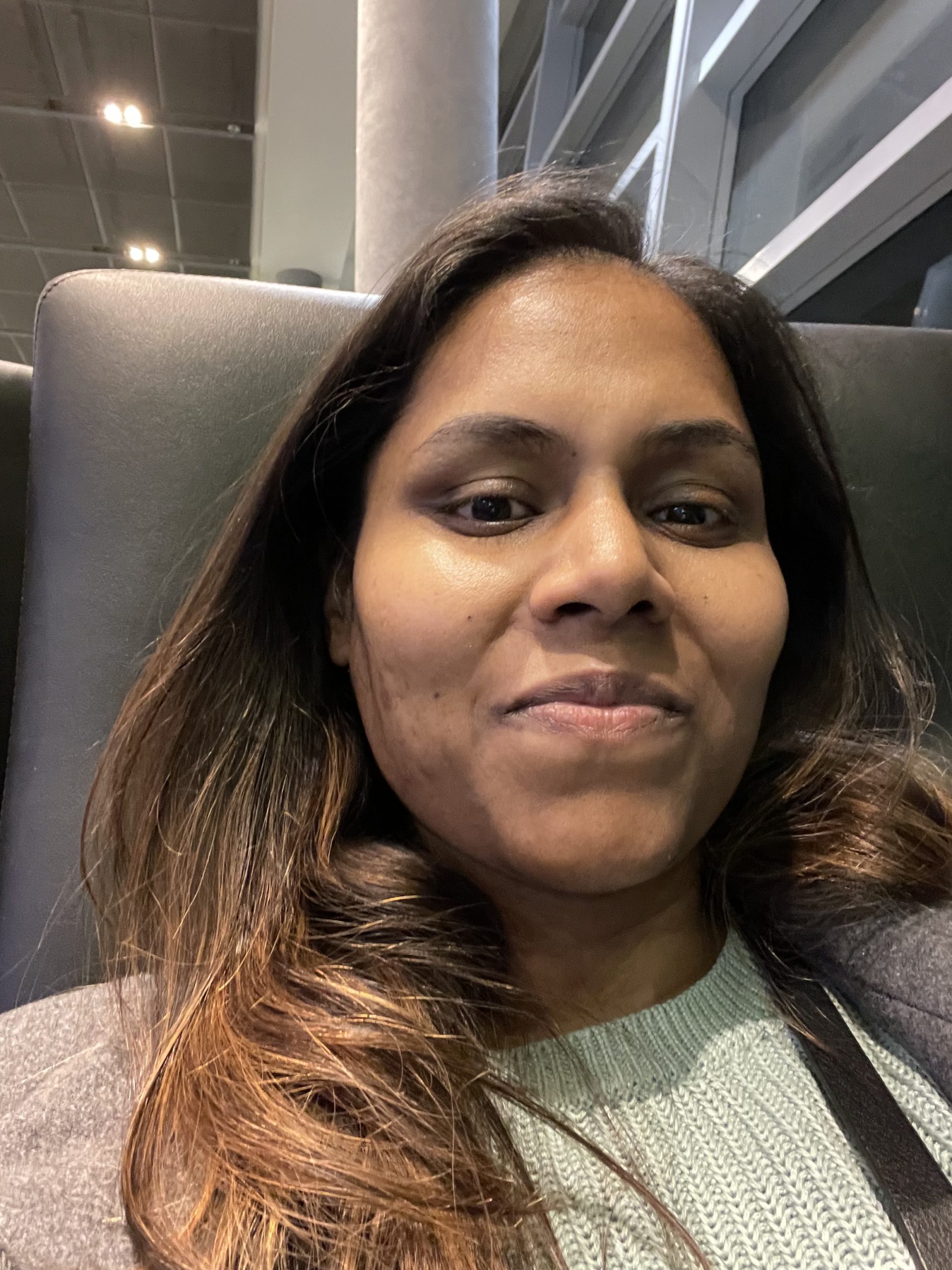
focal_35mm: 30
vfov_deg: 60.0
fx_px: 1100
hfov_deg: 46.8
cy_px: 635
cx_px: 476
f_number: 2.2
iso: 640
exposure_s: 1/17
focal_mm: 2.71
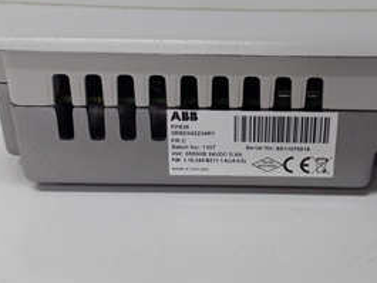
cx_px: 236
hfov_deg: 37.2
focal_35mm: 51
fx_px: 556
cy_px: 45
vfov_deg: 27.8
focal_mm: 3.79
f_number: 2
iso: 162
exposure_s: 1/33
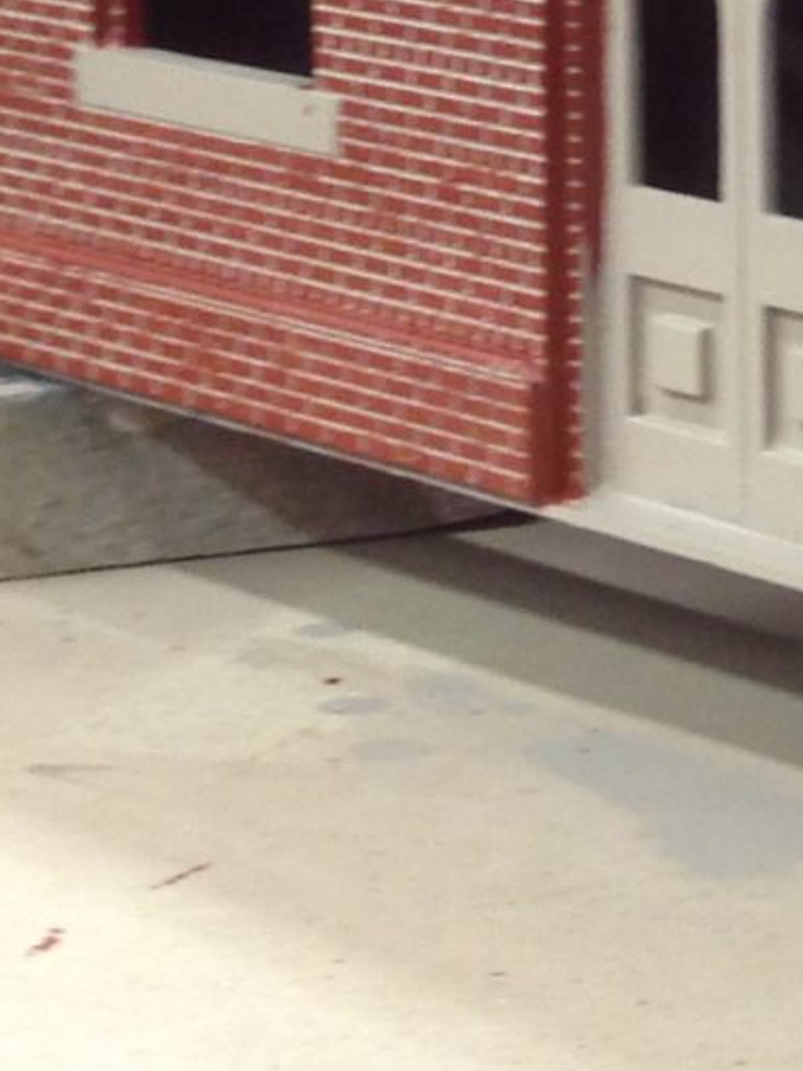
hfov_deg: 8.6
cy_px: -290
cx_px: 1289
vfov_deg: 11.5
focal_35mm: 168
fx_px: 5198
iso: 80
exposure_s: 1/20
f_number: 2.4
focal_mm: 4.12
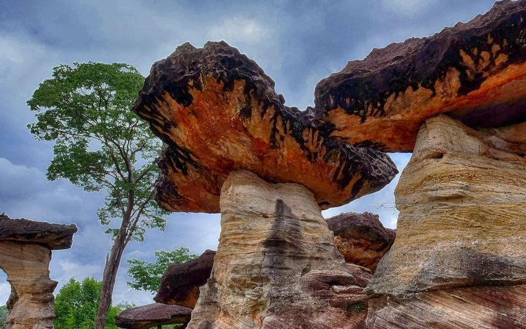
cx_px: 327
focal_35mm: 25
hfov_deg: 71.4
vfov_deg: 46.9
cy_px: 257
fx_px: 358
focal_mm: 10
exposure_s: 1/140
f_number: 14
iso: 400
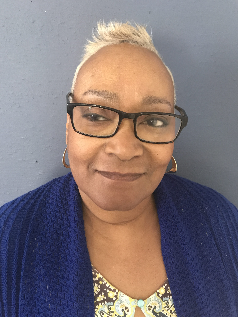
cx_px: 119
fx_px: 257
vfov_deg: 63.4
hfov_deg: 49.7
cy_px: 158
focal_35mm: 28
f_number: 1.8
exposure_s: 1/9
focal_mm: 3.99
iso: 100
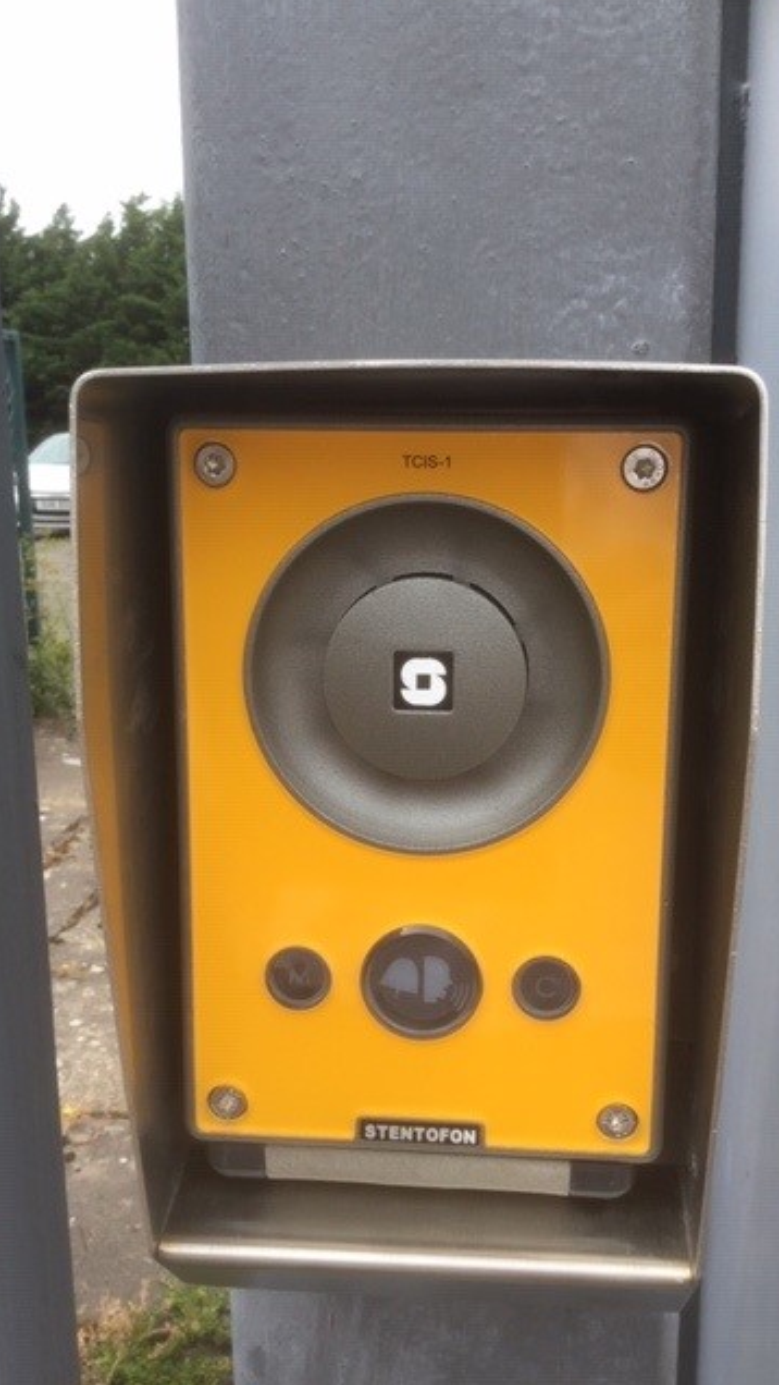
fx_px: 1248
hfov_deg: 34.6
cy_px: 690
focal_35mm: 34
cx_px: 433
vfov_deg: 58.0
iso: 25
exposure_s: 1/370
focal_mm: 3.3
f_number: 2.4
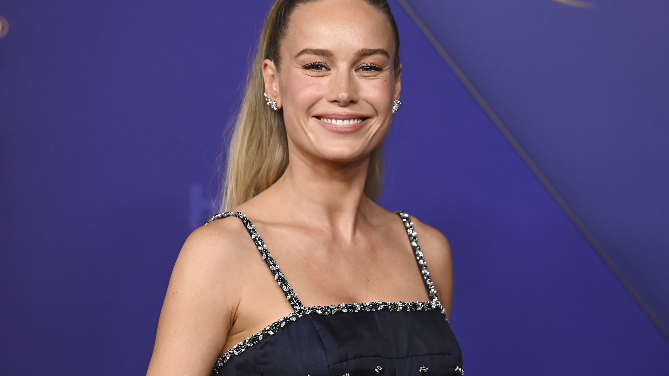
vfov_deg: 11.3
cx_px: 334
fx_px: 1898
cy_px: 161
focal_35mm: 107
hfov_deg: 20.0
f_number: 3.5
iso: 4000
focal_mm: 102
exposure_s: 1/1250
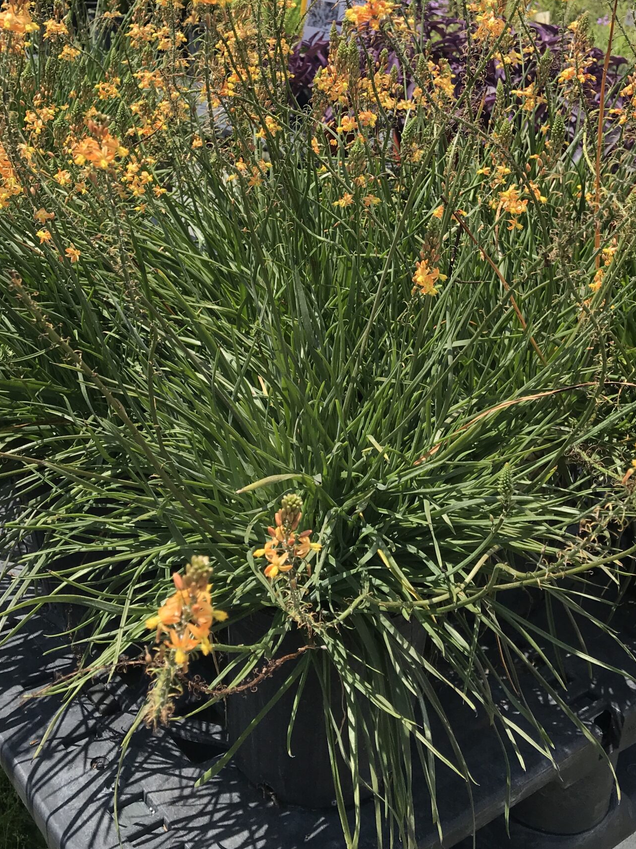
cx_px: 314
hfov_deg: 34.3
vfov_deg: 43.9
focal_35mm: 42
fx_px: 1029
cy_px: 259
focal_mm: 3.99
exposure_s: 1/1953
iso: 20
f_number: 1.8
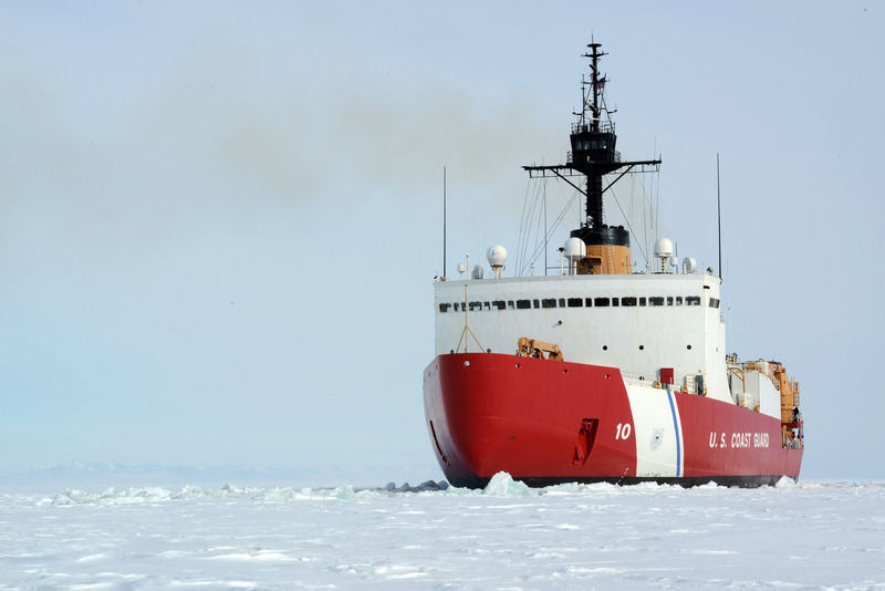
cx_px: 442
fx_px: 2508
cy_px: 296
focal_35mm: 102
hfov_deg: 20.0
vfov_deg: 13.4
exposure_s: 1/60
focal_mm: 102
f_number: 22
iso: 100
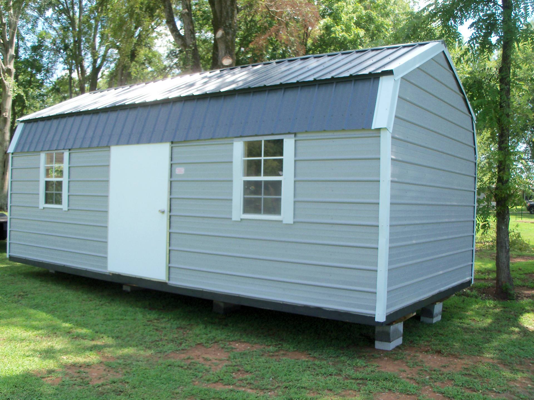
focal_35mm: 35
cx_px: 267
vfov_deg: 40.7
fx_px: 540
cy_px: 200
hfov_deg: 52.6
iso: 80
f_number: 3
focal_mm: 6.3
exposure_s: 1/320
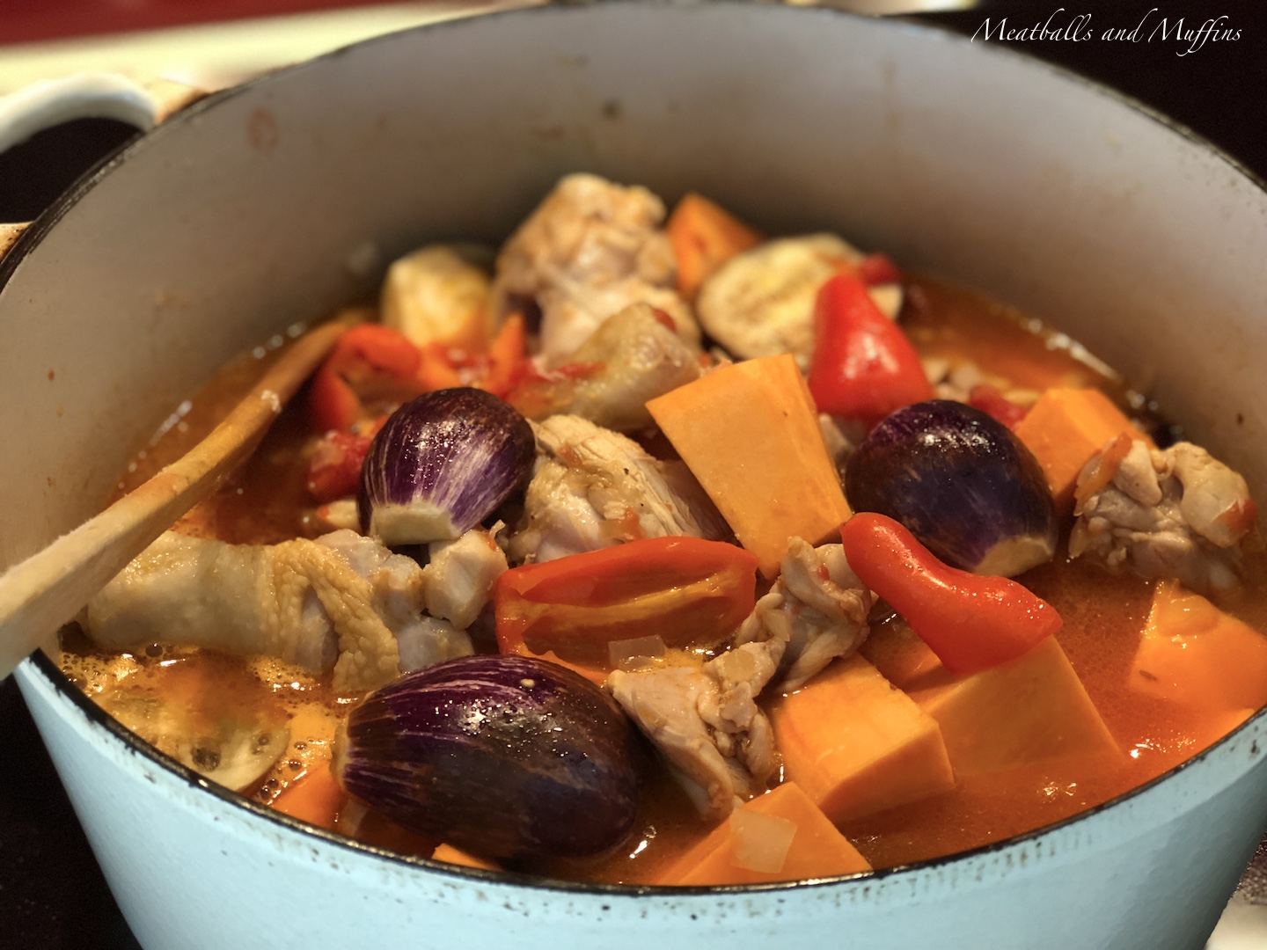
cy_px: 475
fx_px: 2086
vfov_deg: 25.7
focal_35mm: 57
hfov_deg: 33.8
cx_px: 634
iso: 320
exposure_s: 1/50
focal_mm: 6.6
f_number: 2.8
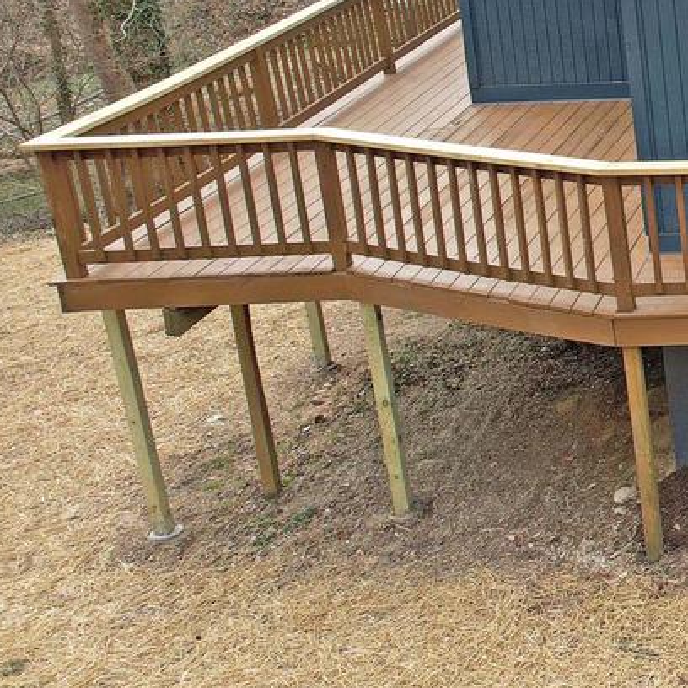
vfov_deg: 25.5
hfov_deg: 19.9
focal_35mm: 66
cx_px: 1201
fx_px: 1484
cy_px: 101
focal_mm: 8.38
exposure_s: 1/240
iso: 100
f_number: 2.8
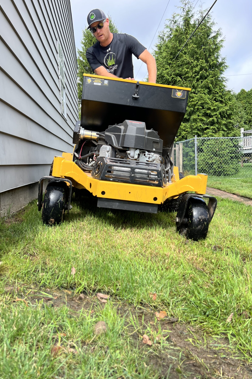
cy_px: 191
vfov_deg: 65.5
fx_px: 294
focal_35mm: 28
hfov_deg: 46.3
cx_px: 112
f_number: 1.5
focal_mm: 5.7
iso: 50
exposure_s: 1/1468
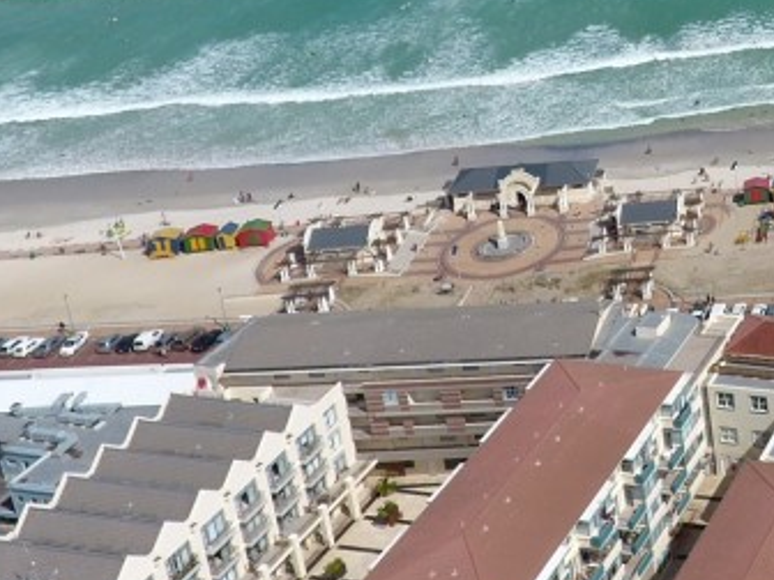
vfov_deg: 22.1
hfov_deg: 25.2
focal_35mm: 61
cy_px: -127
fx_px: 1364
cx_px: 1115
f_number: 2.8
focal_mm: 3.61
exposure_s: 1/1650
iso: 100
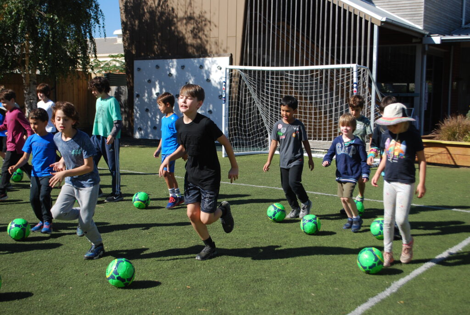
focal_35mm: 48
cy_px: 158
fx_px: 627
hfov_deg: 41.1
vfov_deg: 28.1
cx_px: 235
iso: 200
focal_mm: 32
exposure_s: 1/800
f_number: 4.8
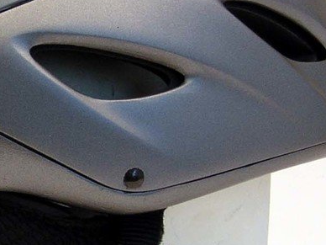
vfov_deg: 7.1
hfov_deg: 9.4
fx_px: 1968
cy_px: 204
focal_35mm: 209
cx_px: -52
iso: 50
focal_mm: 9.6
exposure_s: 1/38.7
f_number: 3.1
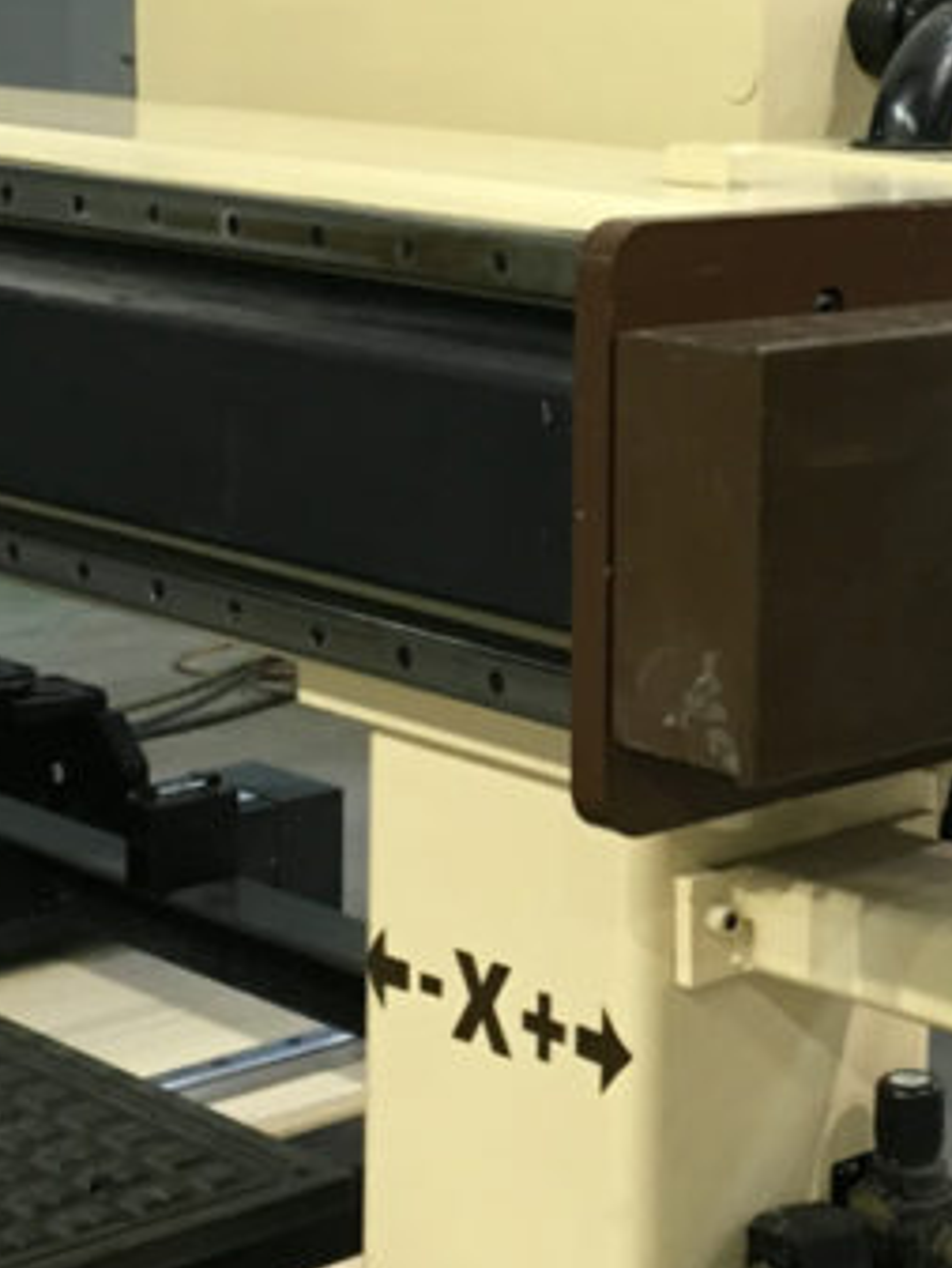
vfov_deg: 22.1
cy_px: 406
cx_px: 963
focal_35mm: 88
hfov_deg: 16.4
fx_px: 3225
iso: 160
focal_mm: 4.15
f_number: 2.2
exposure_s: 1/30
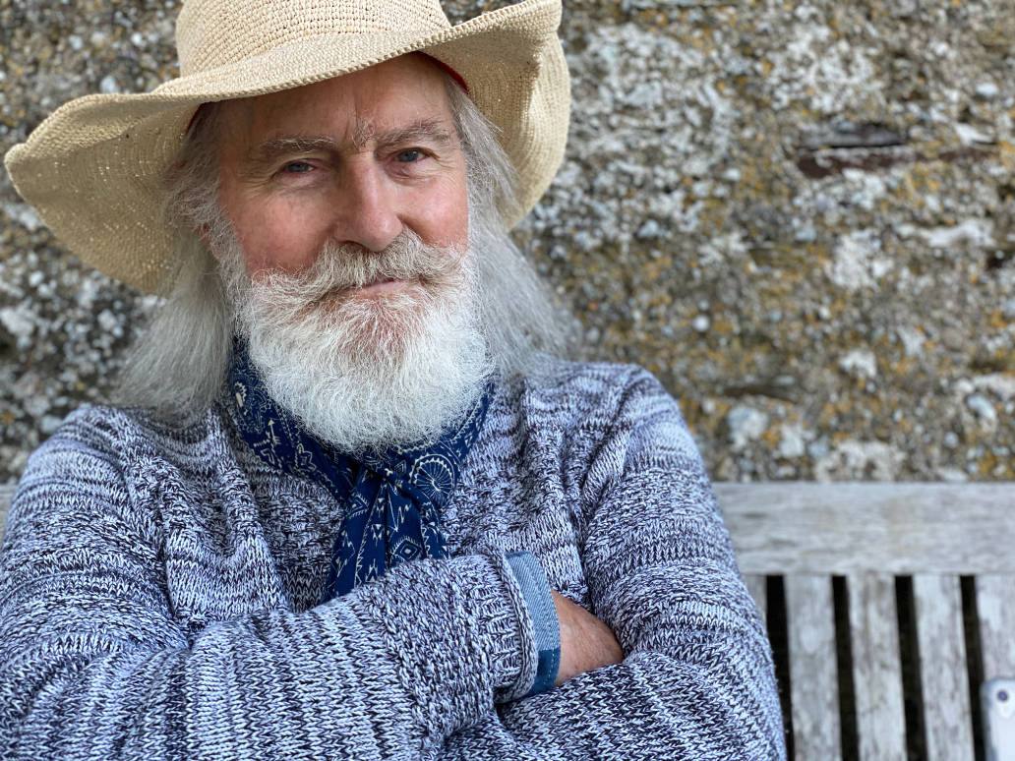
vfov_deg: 28.0
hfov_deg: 36.8
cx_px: 508
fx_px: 1525
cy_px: 380
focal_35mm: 52
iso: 100
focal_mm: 6
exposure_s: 1/122
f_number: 2
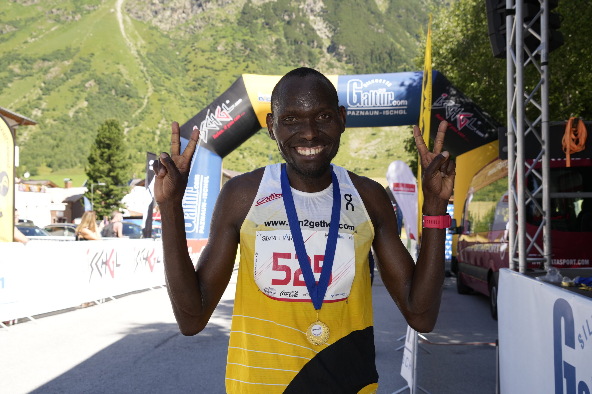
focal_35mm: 38
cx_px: 296
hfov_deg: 50.7
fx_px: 625
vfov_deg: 35.1
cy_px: 197
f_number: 8
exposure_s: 1/320
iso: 400
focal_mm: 38
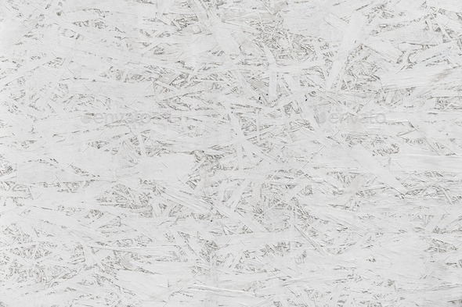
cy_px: 154
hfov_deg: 17.1
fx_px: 1539
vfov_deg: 11.4
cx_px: 231
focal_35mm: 120
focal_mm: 120
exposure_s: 1/400
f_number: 10
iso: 64
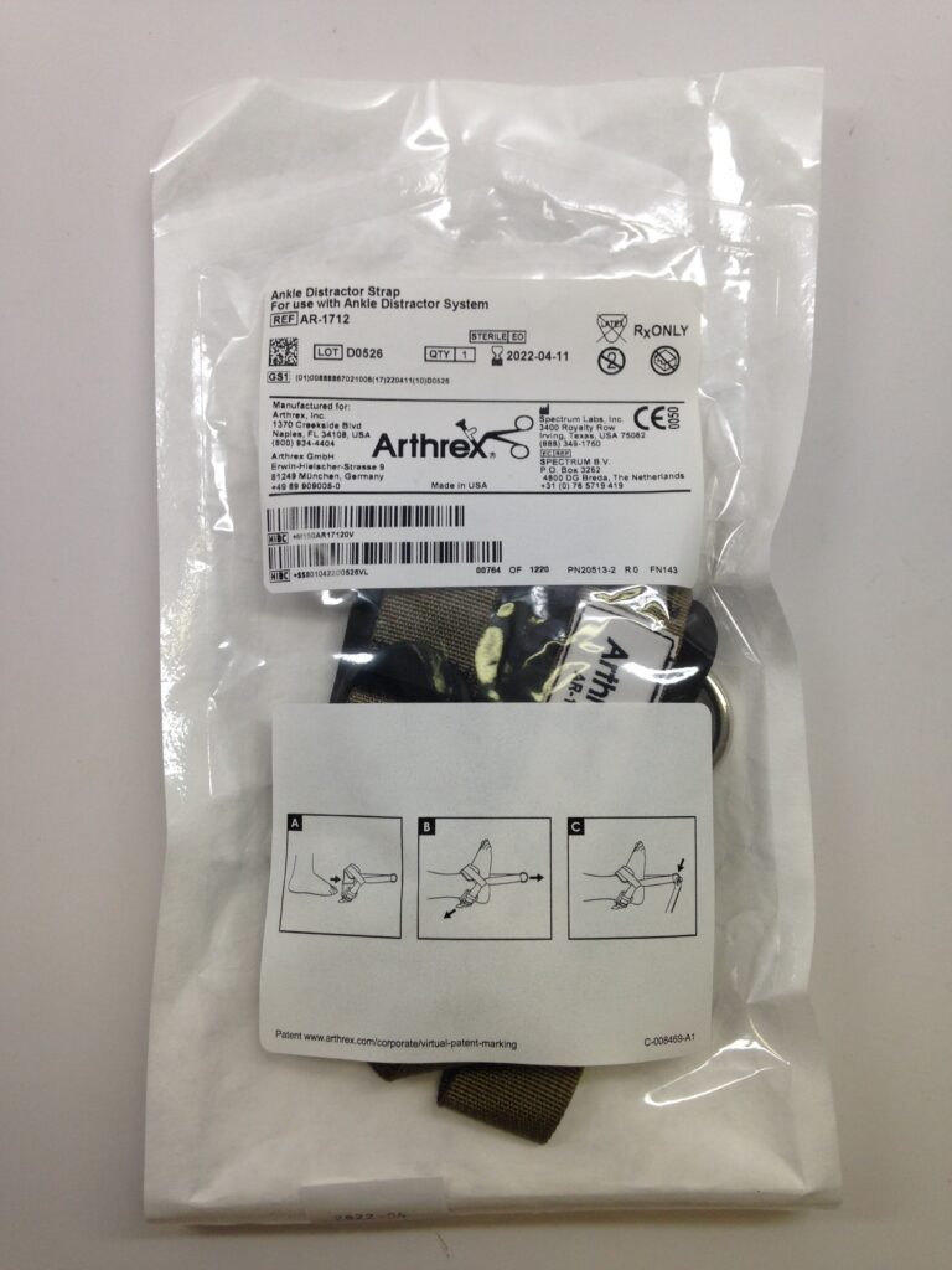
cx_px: 476
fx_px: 1210
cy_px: 635
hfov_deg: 42.9
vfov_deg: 55.4
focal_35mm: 33
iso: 50
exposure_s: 1/60
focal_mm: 4.12
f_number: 2.4
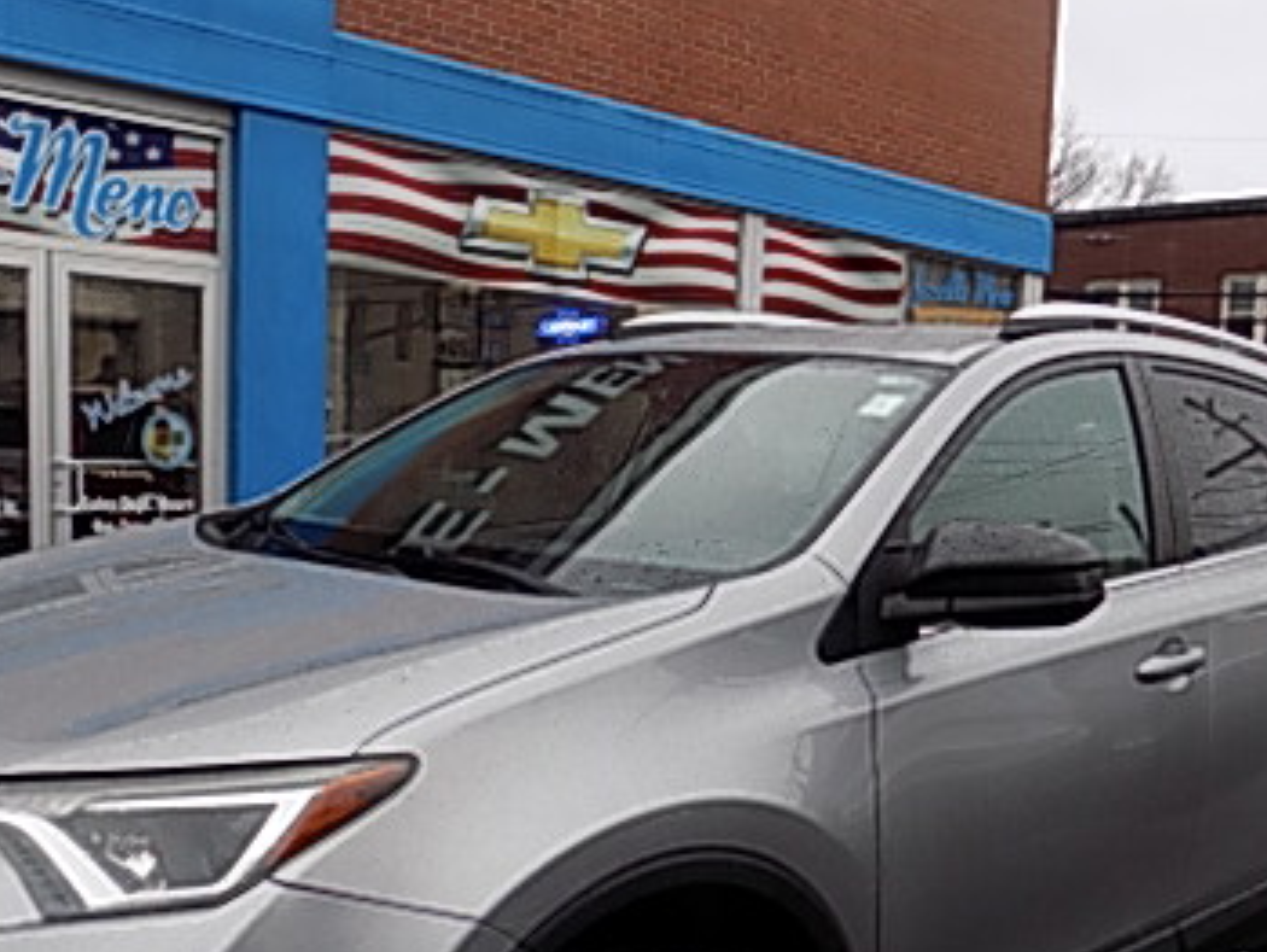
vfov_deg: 33.9
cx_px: 612
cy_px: 684
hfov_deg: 44.8
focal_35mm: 42
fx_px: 1538
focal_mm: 4
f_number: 3.1
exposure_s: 1/80
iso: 80
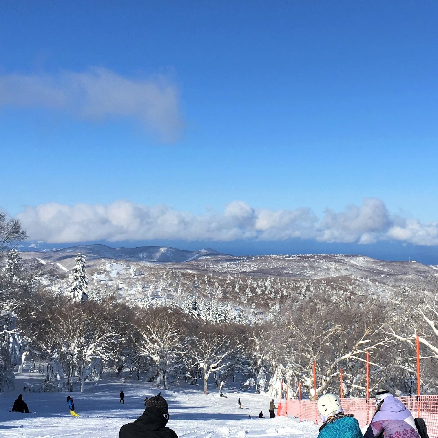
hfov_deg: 32.1
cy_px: 188
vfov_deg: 32.2
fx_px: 759
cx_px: 257
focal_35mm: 53
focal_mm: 4.15
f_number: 2.2
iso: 25
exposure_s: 1/4049
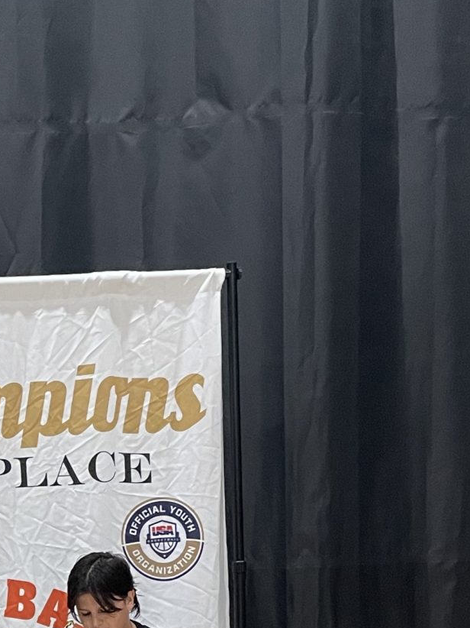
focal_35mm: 81
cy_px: 688
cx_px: -146
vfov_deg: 22.8
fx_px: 1467
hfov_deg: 17.1
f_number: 1.6
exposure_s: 1/60
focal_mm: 4.2
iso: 320
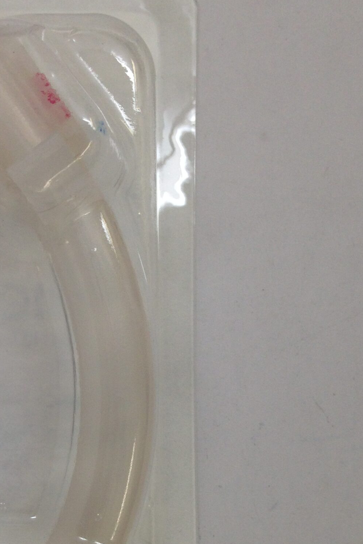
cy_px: 378
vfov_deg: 33.5
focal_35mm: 59
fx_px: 892
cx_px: 49
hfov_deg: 22.5
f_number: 2.4
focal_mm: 4.12
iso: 64
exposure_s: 1/120
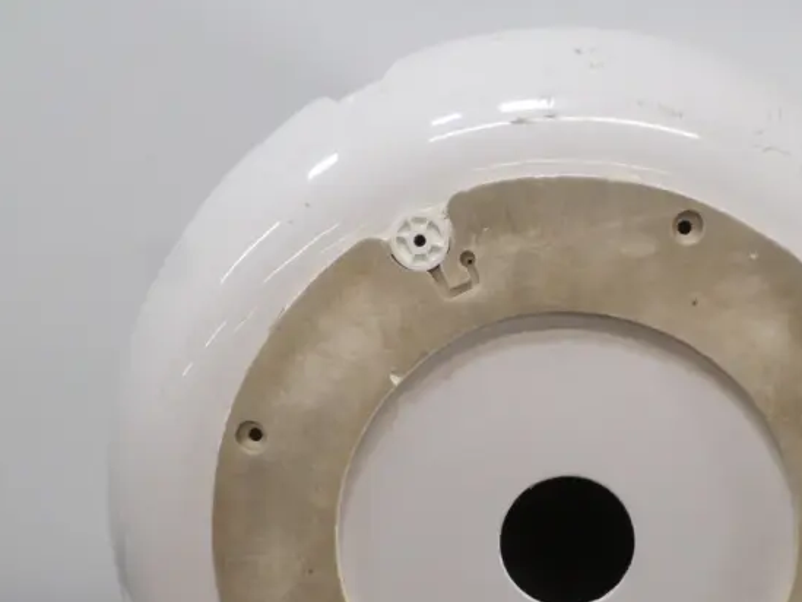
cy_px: 491
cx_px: 559
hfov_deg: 44.8
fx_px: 950
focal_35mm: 41
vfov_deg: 34.0
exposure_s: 1/45
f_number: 2.5
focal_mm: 4.5
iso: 80
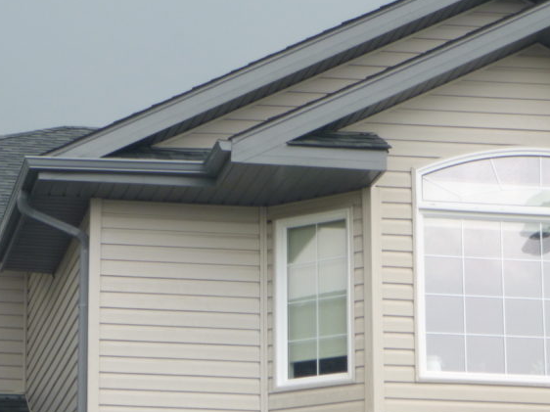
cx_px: 98
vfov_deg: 9.6
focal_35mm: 155
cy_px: 269
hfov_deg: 12.7
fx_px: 2462
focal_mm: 15.3
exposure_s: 1/100
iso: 100
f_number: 5.7
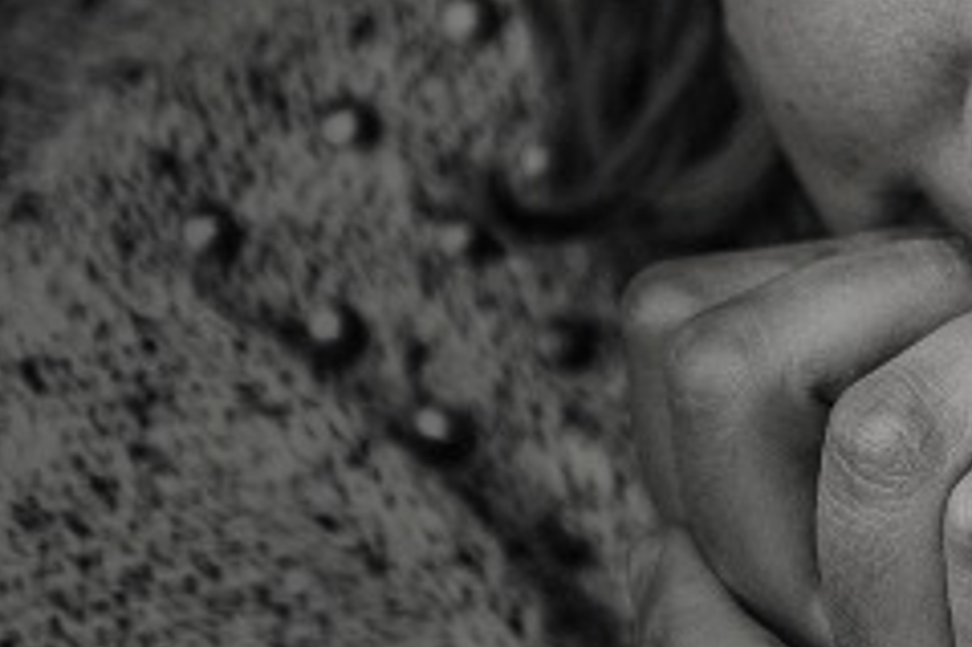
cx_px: 1151
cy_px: 273
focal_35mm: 352
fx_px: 9497
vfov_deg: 3.9
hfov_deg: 5.8
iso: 800
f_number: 2.8
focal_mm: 70
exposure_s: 1/400
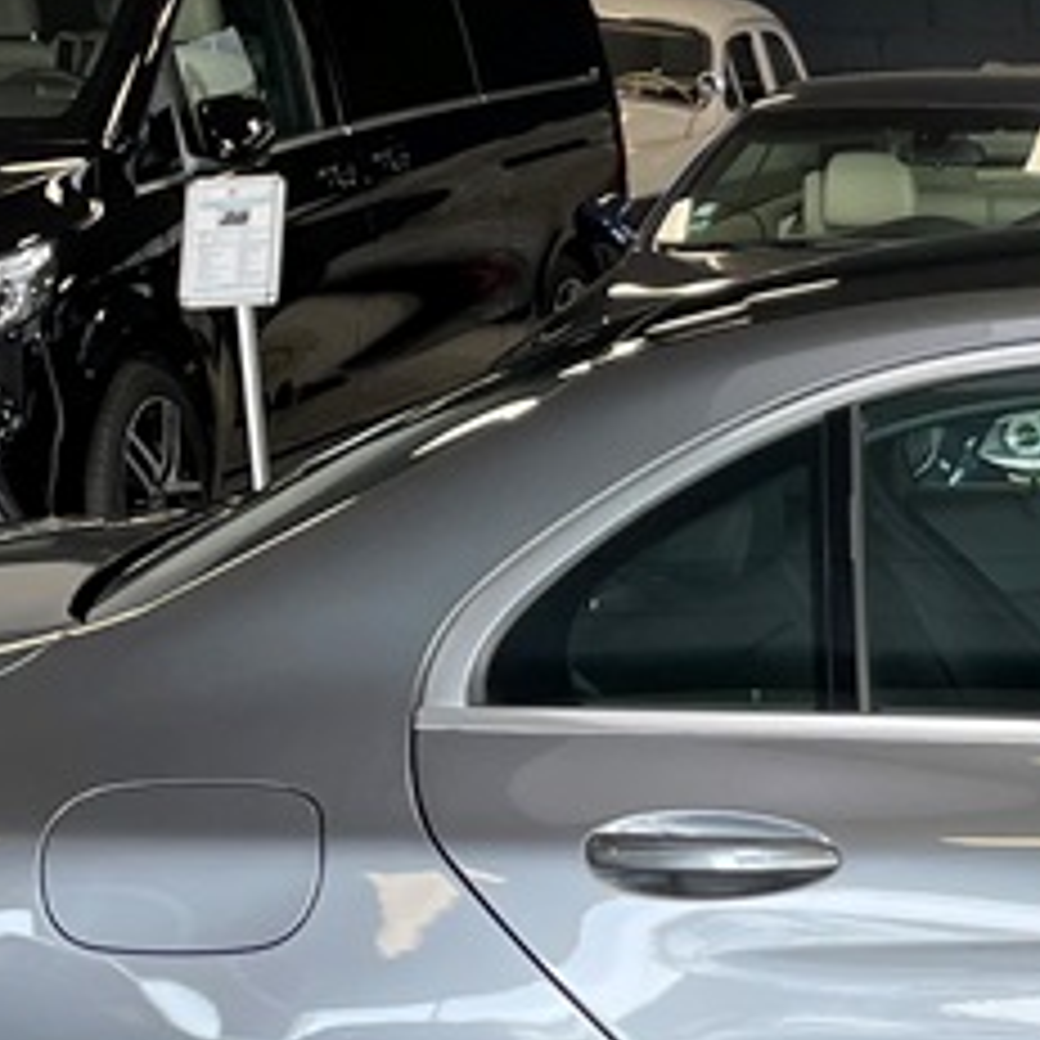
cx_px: 1756
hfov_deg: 15.2
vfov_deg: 17.0
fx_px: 3467
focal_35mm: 102
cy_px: 729
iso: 80
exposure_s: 1/121
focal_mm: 4.2
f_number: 1.6
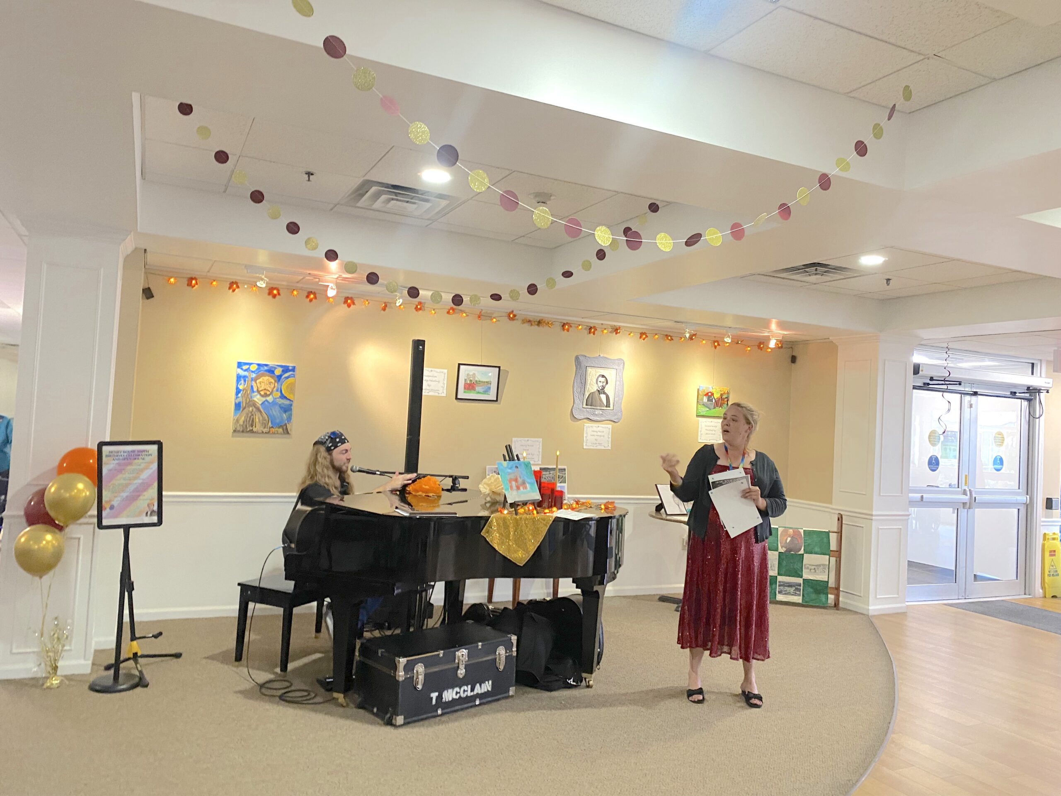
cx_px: 530
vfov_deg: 53.1
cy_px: 398
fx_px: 797
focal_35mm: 26
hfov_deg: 67.3
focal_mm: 4.25
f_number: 1.8
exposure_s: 1/60
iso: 250
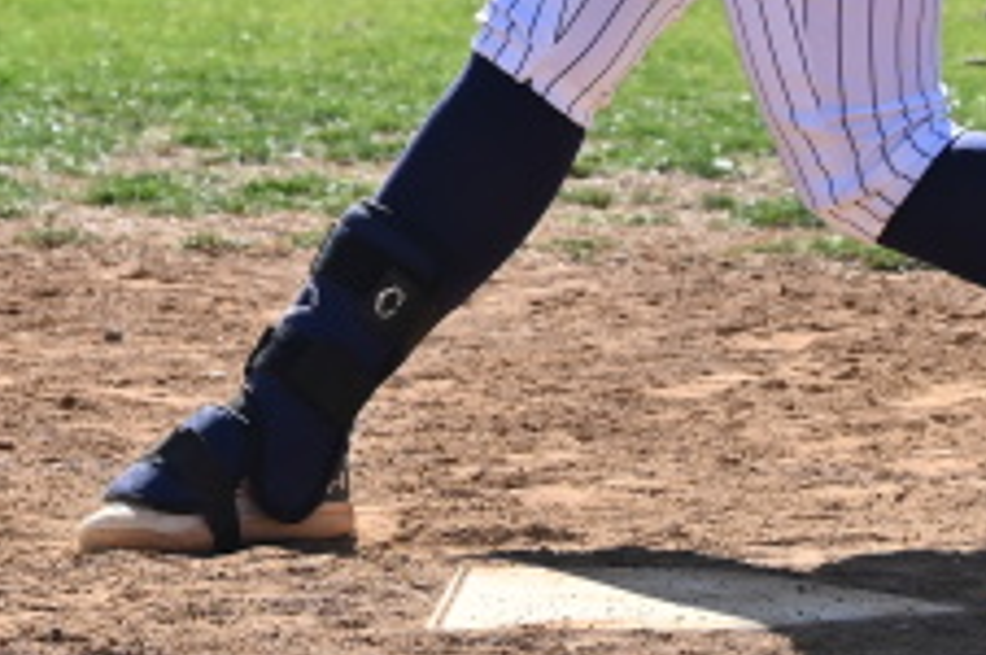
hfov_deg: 3.5
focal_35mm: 583
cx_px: 750
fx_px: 15945
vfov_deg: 2.3
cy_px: -539
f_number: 5
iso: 160
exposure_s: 1/800
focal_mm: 122
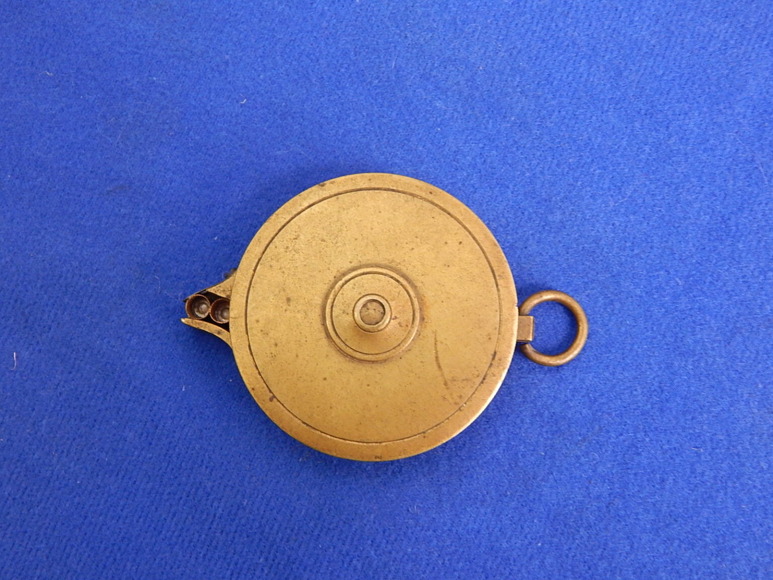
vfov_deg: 33.6
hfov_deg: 43.9
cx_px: 386
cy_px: 290
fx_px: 960
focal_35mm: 43
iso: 400
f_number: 3.6
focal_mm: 7.7
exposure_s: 1/8
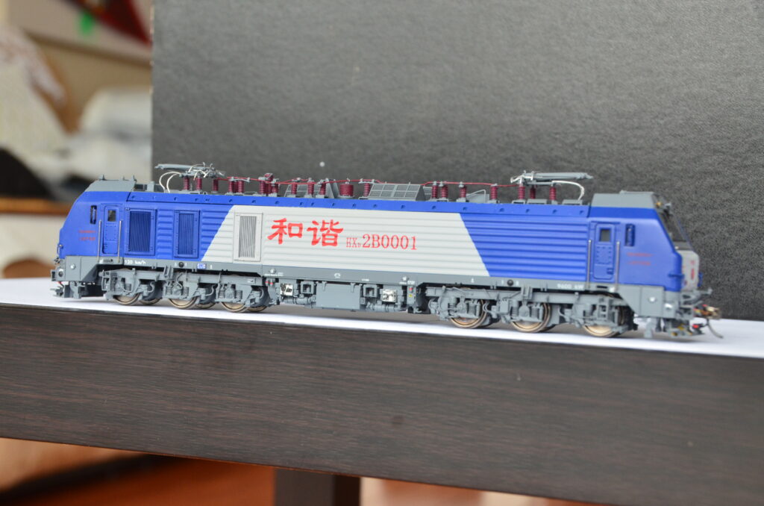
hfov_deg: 28.1
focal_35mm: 72
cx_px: 382
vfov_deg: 18.8
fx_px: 1525
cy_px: 253
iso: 800
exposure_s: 1/50
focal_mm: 48
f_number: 8
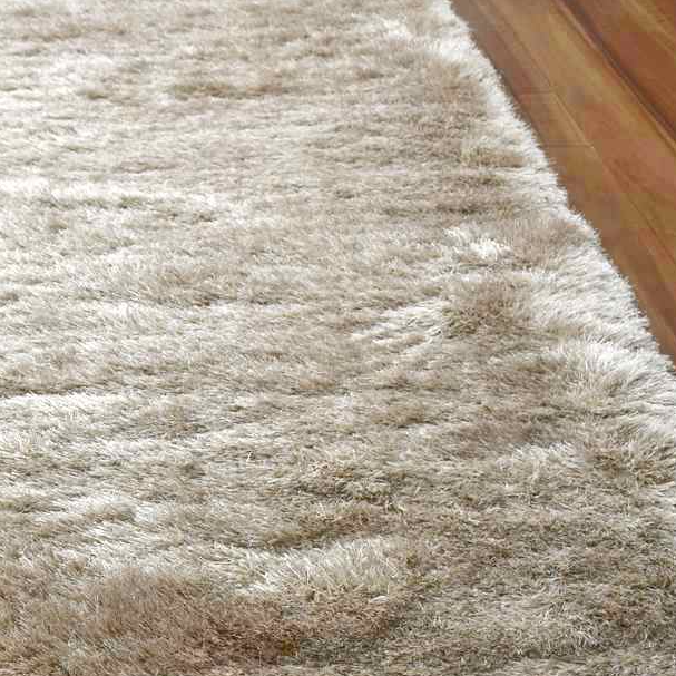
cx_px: 30
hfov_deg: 26.1
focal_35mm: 63
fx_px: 1392
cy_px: 429
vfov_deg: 27.2
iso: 400
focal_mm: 20
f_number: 4
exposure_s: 1/250
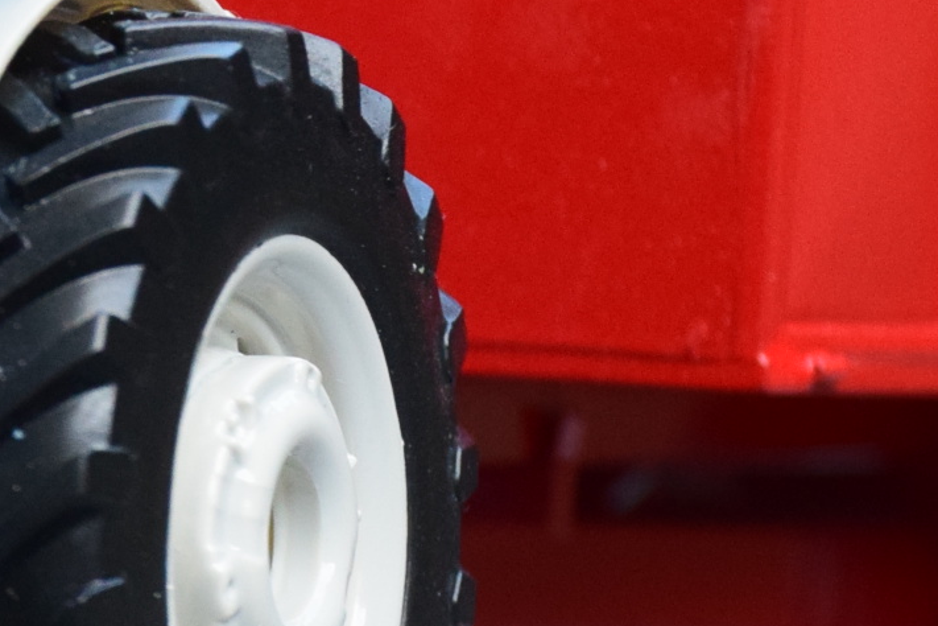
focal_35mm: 600
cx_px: 115
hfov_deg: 3.4
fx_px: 15635
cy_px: 12
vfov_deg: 2.3
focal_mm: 95
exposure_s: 1/125
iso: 1600
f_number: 6.3
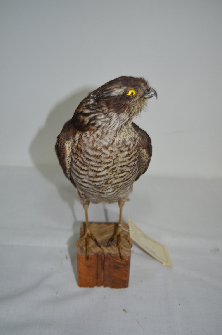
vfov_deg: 57.3
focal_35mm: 33
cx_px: 111
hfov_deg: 39.8
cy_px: 168
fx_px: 307
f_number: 3.8
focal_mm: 22
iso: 640
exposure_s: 1/60
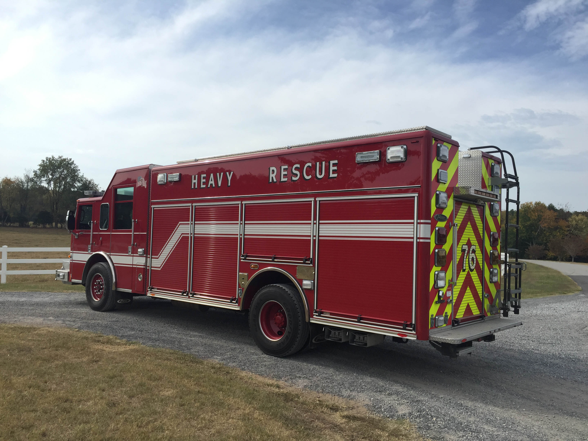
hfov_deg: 61.7
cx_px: 294
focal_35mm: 29
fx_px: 493
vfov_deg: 48.2
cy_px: 220
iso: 32
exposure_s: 1/1582
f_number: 2.2
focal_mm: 4.15
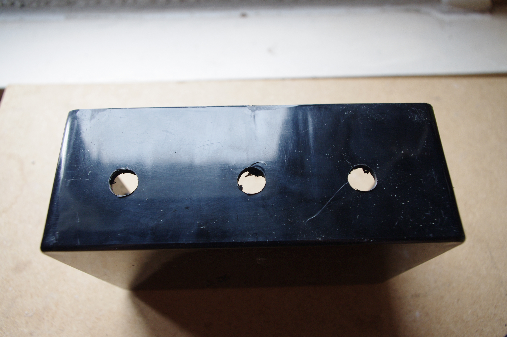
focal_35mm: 27
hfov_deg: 67.4
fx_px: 380
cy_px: 168
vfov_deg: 47.8
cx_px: 254
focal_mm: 18
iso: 800
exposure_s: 1/60
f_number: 5
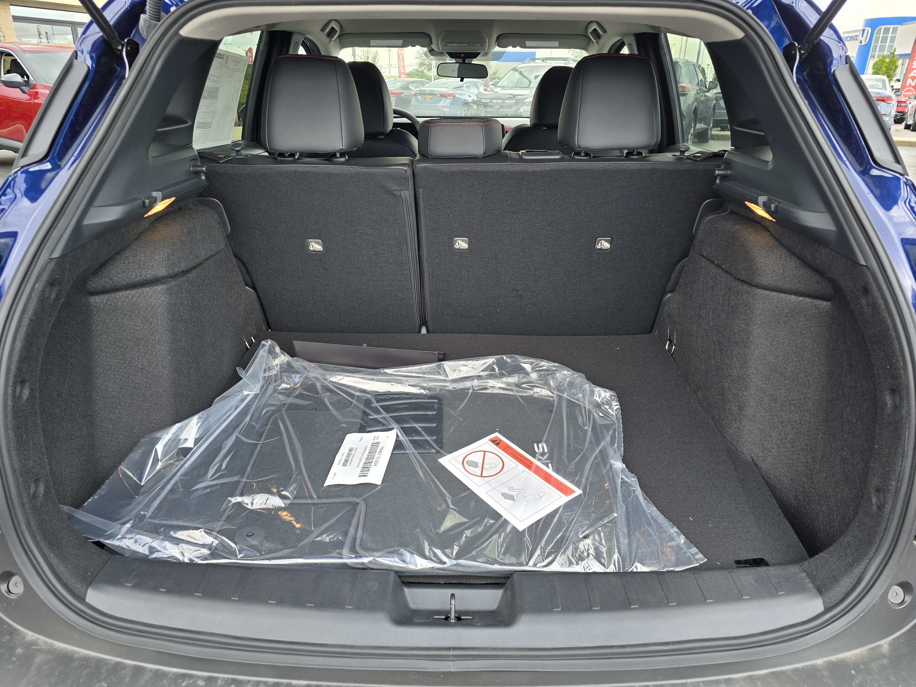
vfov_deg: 58.9
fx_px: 609
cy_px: 344
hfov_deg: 73.9
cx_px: 458
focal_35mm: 23
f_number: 1.7
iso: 25
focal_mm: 6.3
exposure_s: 1/180
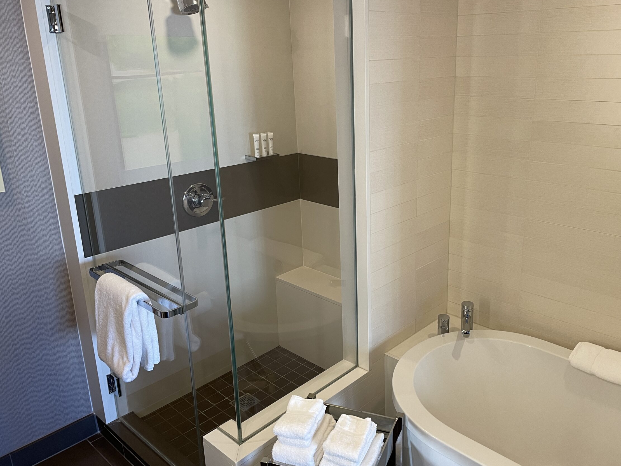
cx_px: 358
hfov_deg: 59.7
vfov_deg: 46.7
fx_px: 538
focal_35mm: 30
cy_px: 211
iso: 80
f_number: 1.6
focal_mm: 4.2
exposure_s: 1/60
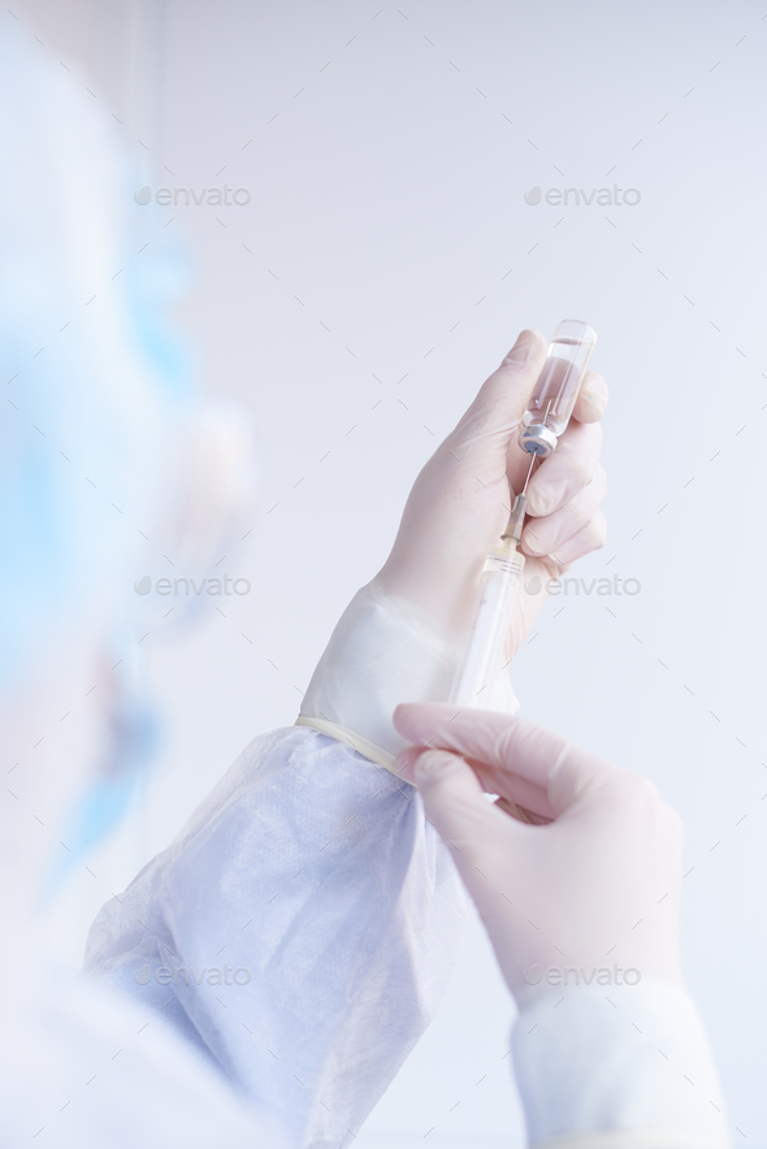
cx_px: 384
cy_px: 574
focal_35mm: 50
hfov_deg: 27.0
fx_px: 1597
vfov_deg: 39.6
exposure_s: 1/250
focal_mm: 50
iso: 100
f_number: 2.5
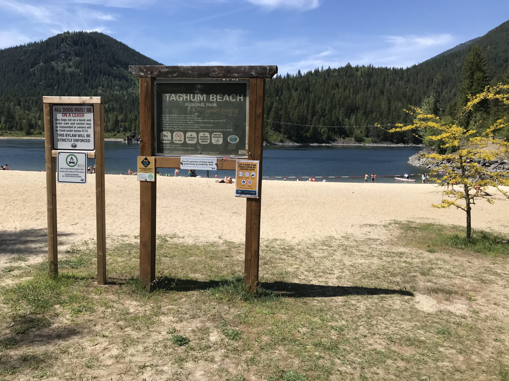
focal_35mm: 28
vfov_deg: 49.7
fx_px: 412
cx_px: 254
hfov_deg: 63.4
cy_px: 190
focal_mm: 3.99
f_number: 1.8
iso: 20
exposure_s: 1/2591
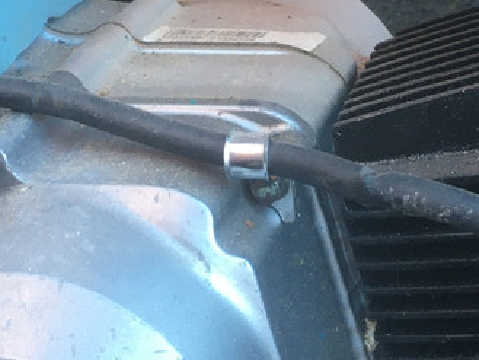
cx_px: 295
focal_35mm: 94
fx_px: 1301
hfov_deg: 20.8
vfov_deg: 15.7
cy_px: 141
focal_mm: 4.15
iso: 40
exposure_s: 1/33
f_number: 2.2
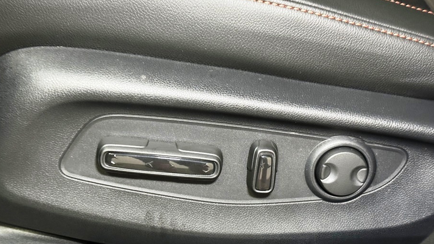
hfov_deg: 35.4
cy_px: 159
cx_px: 207
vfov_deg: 20.3
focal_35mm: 59
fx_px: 679
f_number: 1.78
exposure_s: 1/24
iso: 640
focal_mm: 6.86
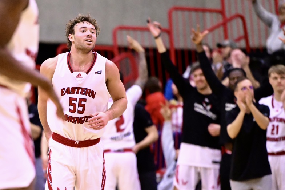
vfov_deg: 7.0
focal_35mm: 195
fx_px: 1544
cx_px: 142
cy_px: 95
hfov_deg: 10.5
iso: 8000
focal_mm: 195
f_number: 2.8
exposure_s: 1/1250
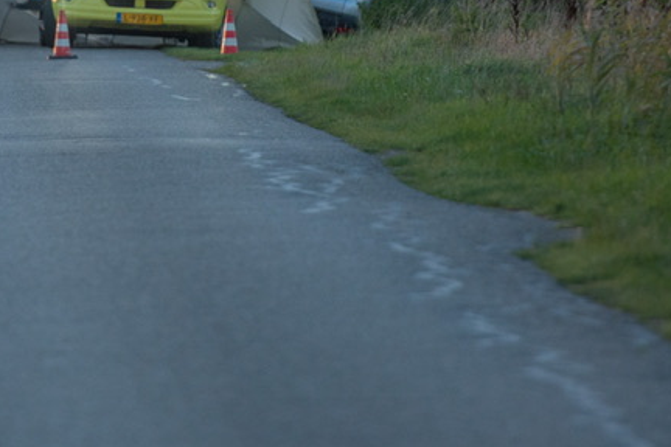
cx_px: 84
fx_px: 11052
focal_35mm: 593
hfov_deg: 3.5
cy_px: -79
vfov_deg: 2.3
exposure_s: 1/1250
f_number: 2.8
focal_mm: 200
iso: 640
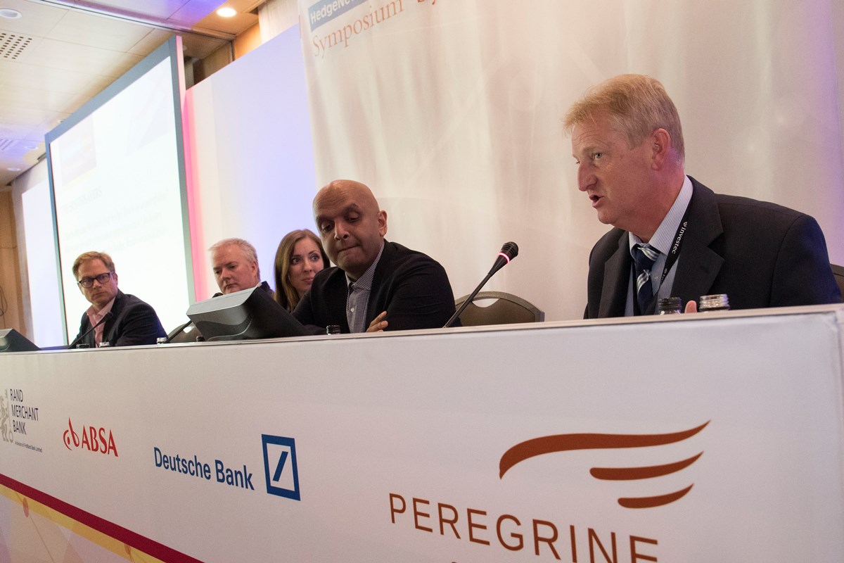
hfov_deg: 70.4
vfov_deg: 50.4
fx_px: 598
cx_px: 422
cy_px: 282
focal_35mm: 26
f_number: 5
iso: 3200
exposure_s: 1/125
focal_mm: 17
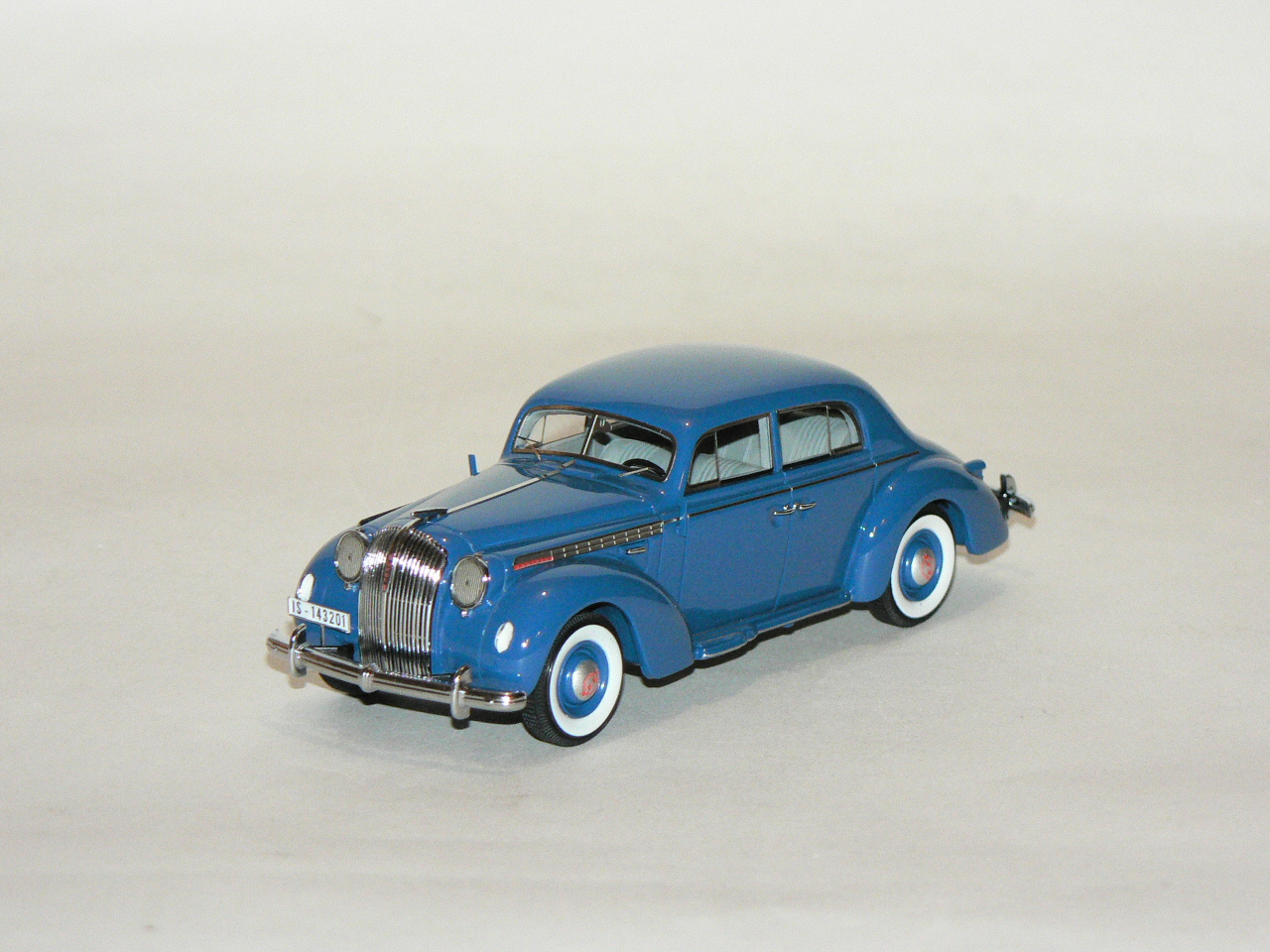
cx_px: 635
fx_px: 5650
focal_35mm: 154
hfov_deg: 12.8
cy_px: 476
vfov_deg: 9.6
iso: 400
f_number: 3.3
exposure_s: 1/60
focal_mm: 25.7
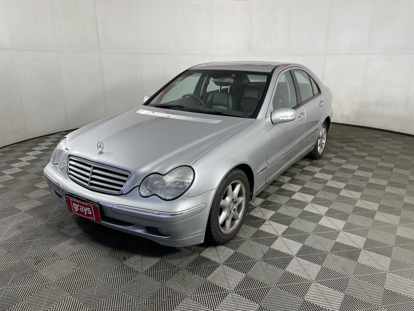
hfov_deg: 67.3
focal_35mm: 26
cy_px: 156
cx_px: 207
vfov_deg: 53.1
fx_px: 311
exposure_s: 1/100
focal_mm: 4.2
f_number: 1.6
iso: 32
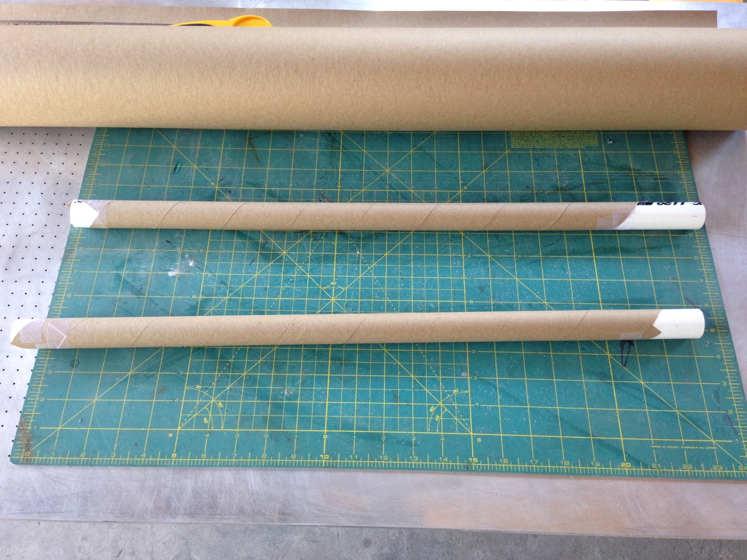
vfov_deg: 42.9
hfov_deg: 55.4
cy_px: 280
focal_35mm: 33
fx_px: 712
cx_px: 374
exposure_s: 1/20
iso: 100
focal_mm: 4.12
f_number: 2.4
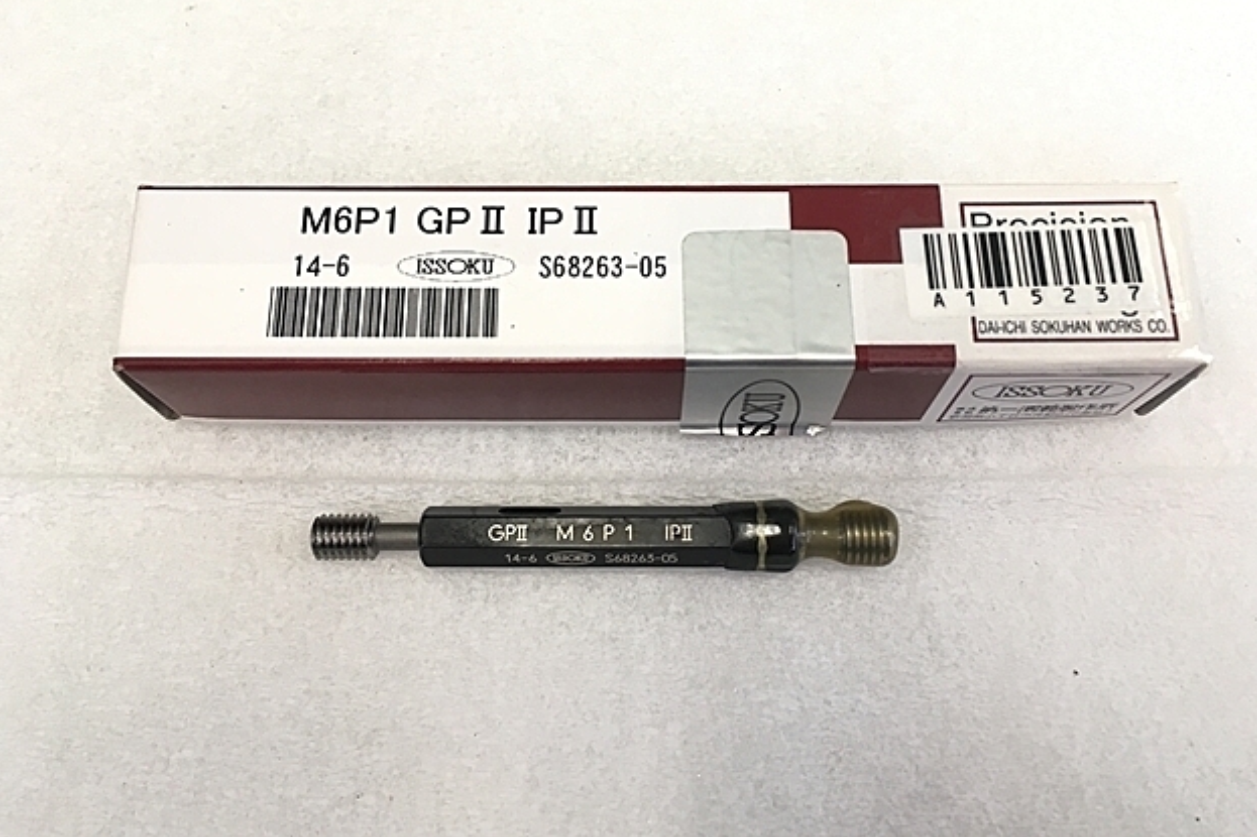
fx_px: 1082
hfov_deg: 60.3
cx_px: 634
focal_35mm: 31
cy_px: 393
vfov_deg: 42.3
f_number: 2.2
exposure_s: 1/30
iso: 50
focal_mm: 4.15
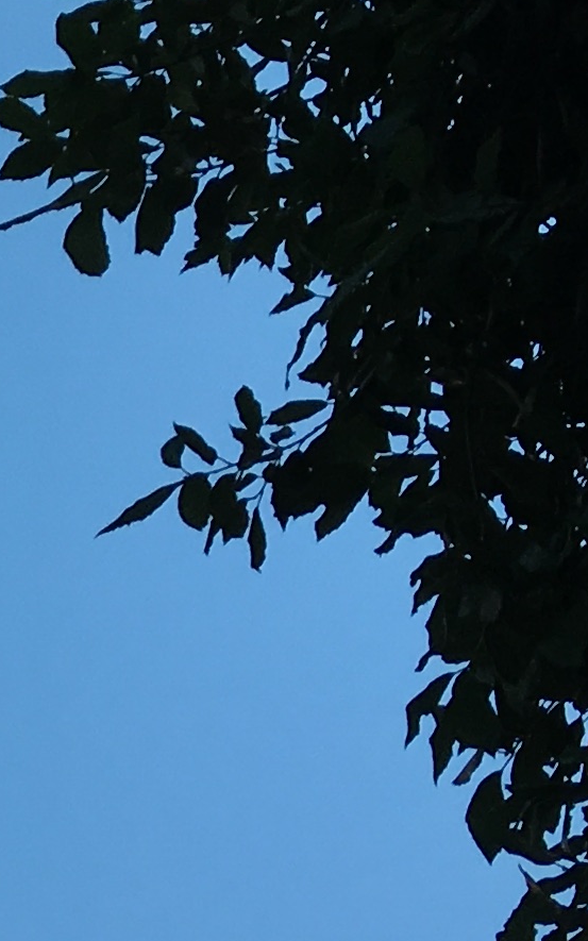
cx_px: -1303
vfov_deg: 14.8
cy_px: 795
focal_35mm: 140
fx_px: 3590
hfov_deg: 7.8
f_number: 2.2
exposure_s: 1/255
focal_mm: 4.15
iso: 25
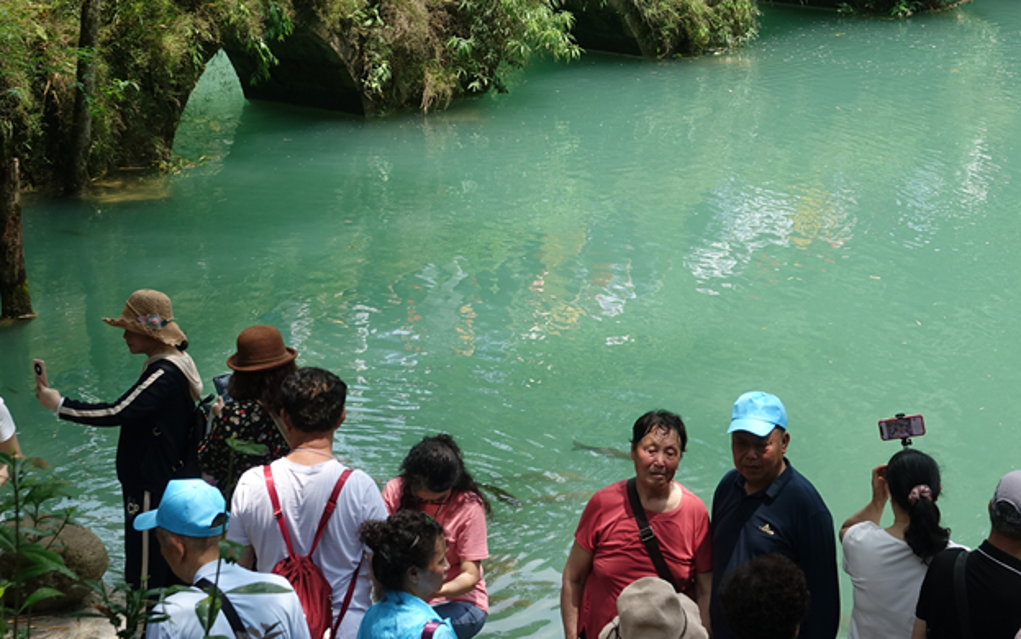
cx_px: 588
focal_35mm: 85
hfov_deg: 24.3
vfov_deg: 15.3
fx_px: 2366
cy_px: 98
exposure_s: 1/200
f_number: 5
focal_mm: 18.92
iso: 100
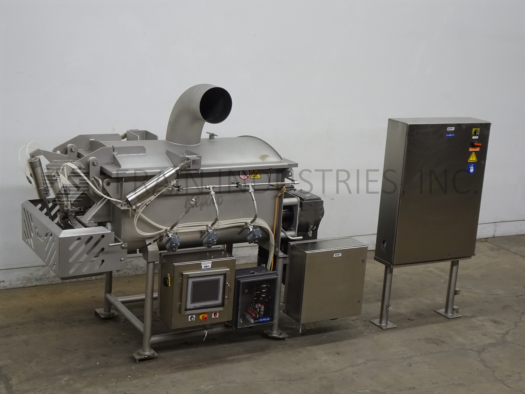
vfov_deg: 26.1
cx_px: 262
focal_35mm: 56
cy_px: 197
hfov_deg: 34.3
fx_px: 849
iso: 250
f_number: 4.5
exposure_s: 1/60
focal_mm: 8.94
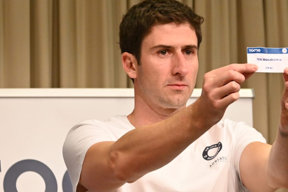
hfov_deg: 5.5
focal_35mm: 376
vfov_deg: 3.7
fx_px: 3007
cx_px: 214
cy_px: 74
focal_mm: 125
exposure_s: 1/125
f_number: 5.3
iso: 1800
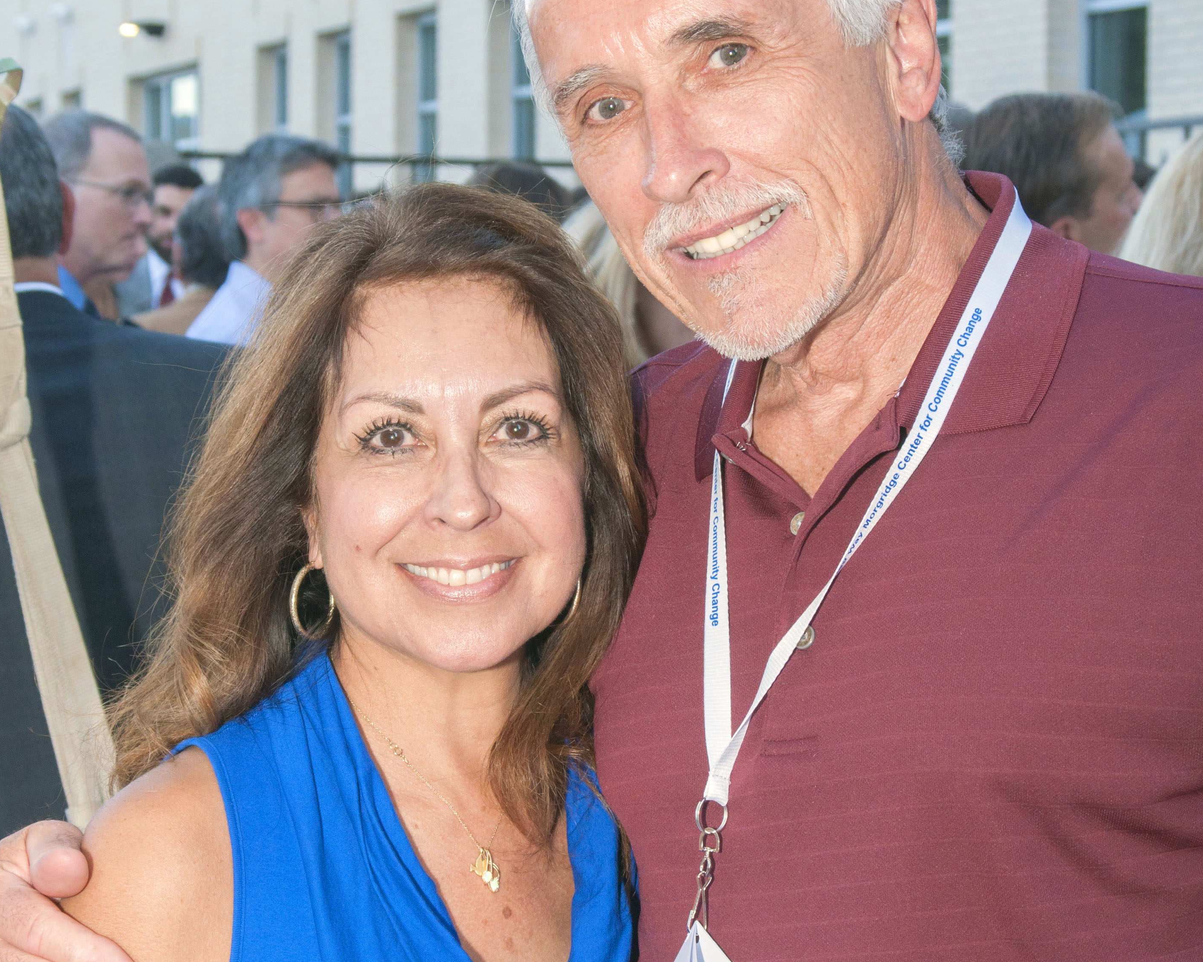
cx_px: 604
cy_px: 407
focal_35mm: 94
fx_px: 3347
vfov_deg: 16.4
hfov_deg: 20.4
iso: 200
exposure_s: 1/200
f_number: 7.1
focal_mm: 44
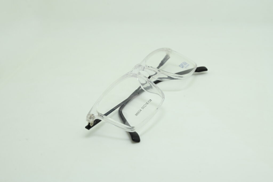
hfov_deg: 36.9
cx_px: 136
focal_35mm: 54
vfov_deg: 25.1
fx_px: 410
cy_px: 91
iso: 200
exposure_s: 1/60
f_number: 10
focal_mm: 54
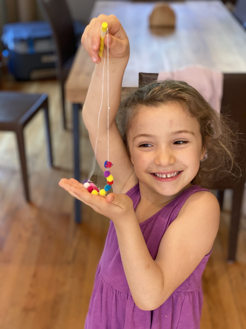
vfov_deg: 36.8
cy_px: 164
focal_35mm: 52
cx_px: 123
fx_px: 493
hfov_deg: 28.0
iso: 250
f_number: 2
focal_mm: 6
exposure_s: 1/120
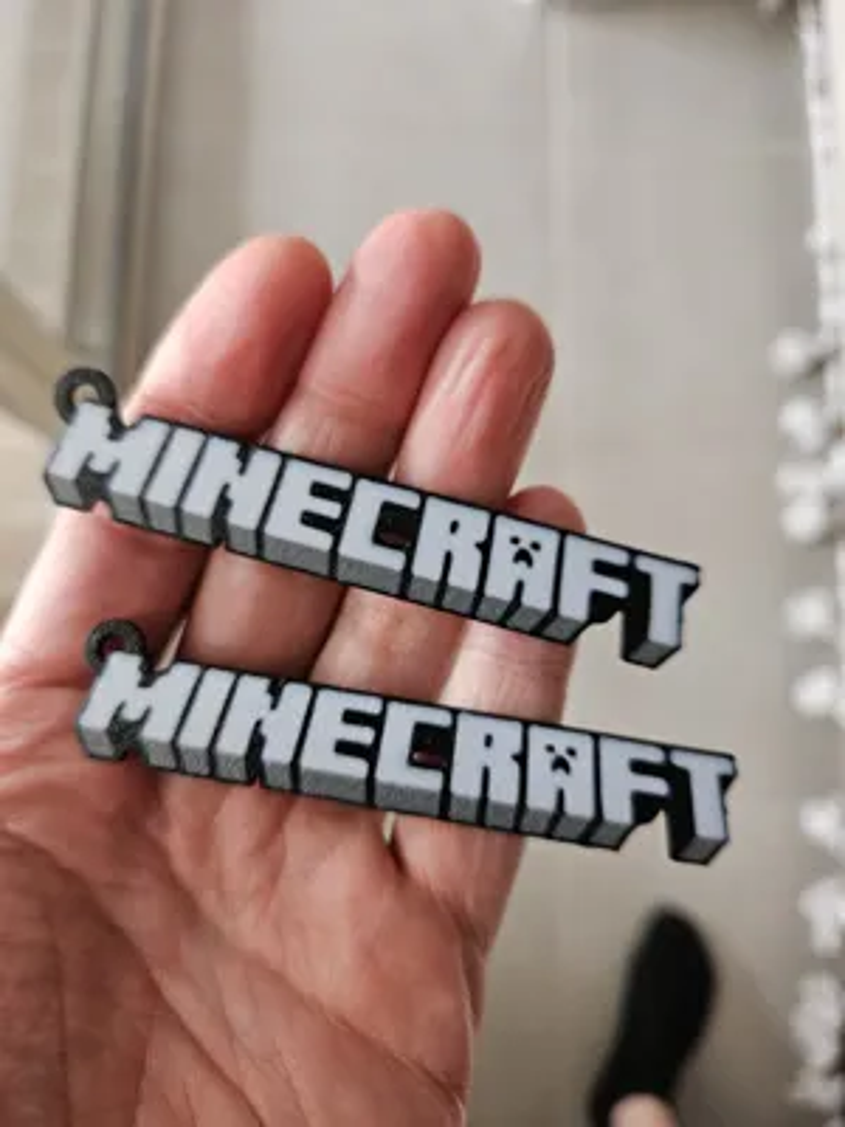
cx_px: 422
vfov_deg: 73.9
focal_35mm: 23
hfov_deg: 58.9
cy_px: 564
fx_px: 749
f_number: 1.8
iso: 640
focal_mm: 5.4
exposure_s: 1/100
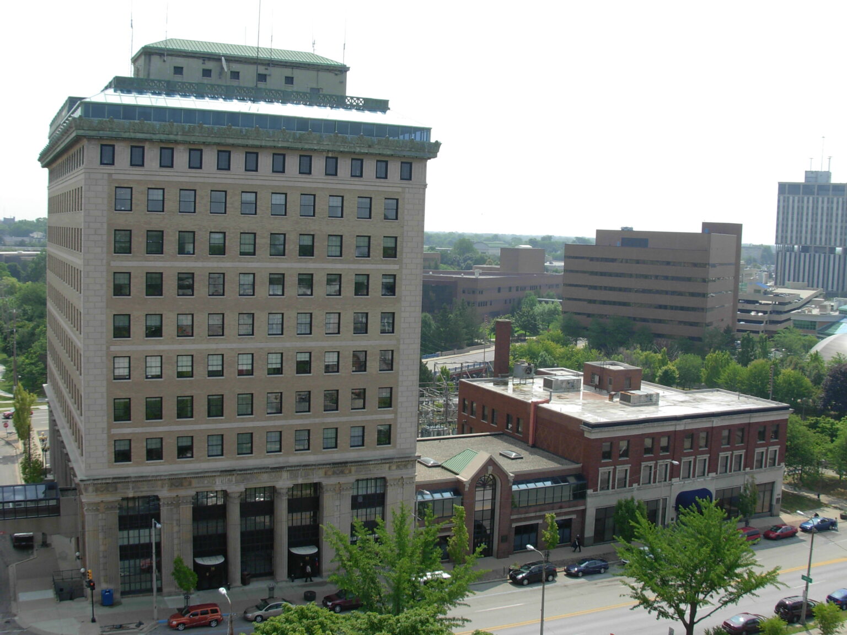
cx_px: 424
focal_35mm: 38
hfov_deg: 49.0
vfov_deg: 37.7
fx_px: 930
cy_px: 318
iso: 79
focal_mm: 6.3
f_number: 4.9
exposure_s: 1/373
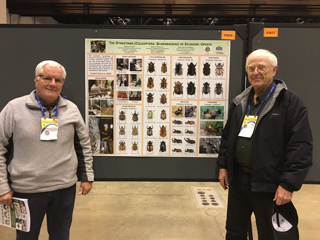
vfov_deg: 48.2
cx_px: 160
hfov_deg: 61.7
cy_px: 120
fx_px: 268
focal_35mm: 29
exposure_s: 1/15
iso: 100
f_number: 2.2
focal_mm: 4.15
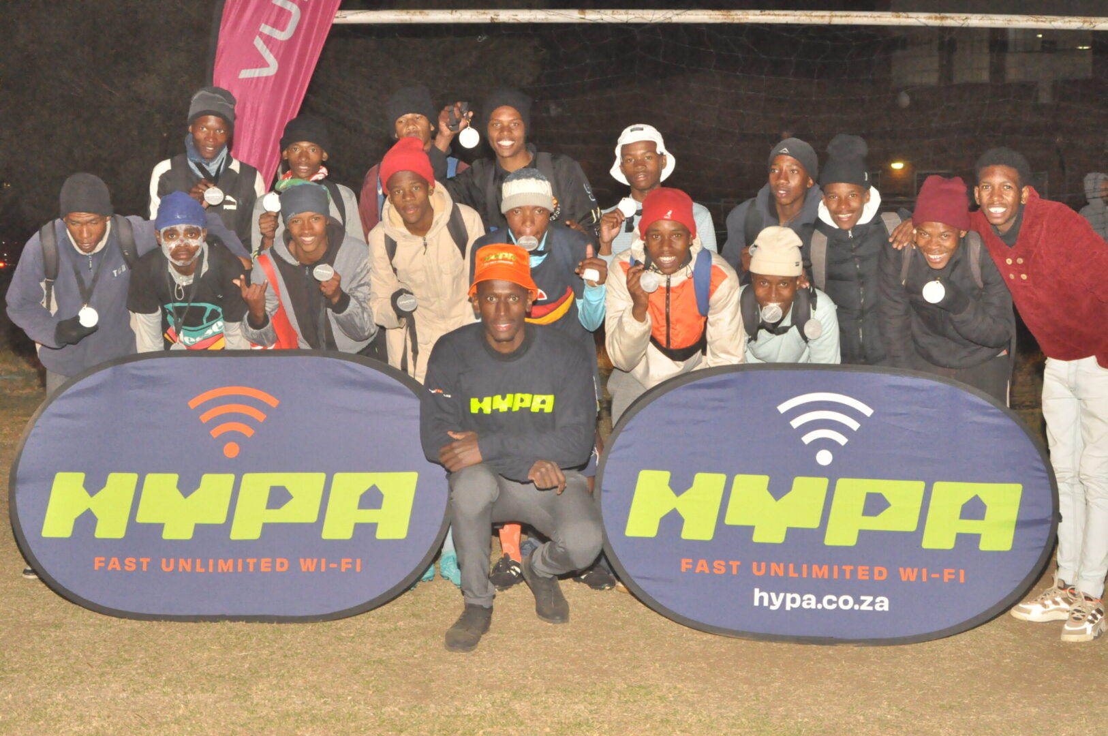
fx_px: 1614
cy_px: 368
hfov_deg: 37.9
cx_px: 554
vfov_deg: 25.7
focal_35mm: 52
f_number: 6.7
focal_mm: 35
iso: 3200
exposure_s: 1/60
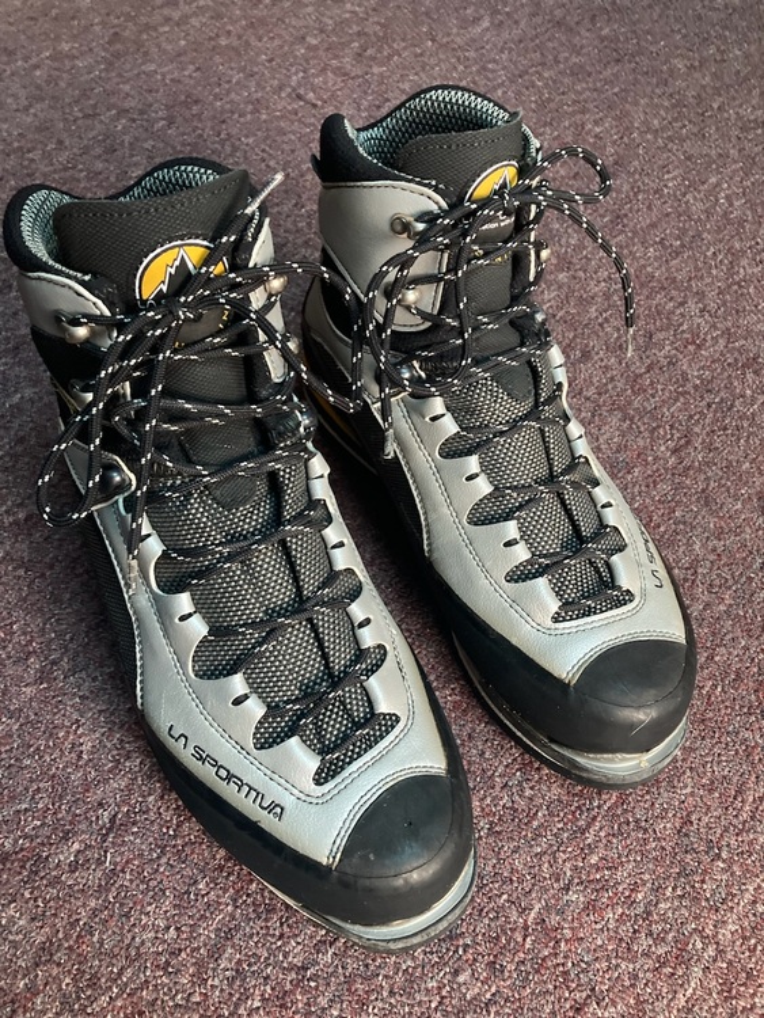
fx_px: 824
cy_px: 509
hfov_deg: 49.8
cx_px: 382
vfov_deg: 63.4
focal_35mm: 28
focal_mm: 3.99
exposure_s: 1/30
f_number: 1.8
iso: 500
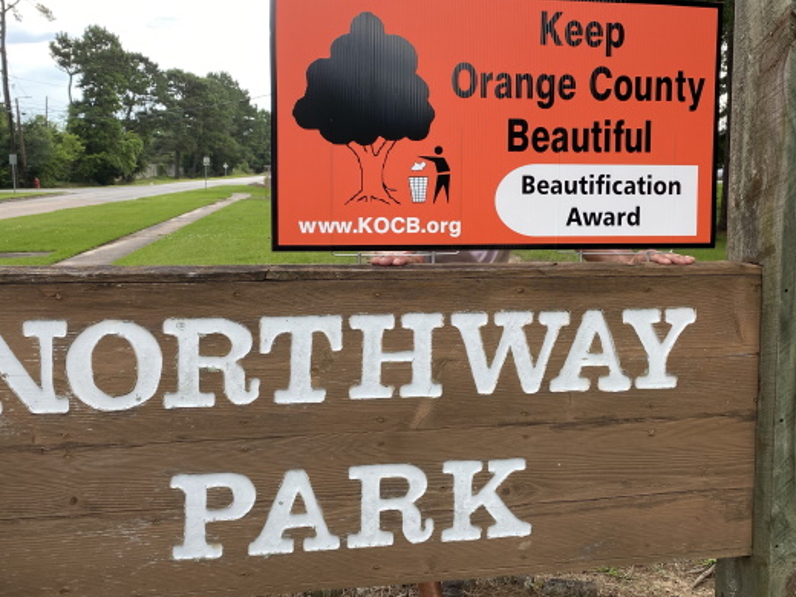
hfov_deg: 52.5
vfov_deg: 40.5
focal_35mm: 35
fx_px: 805
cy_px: 232
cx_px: 436
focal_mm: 4.25
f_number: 1.8
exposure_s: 1/124
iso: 32
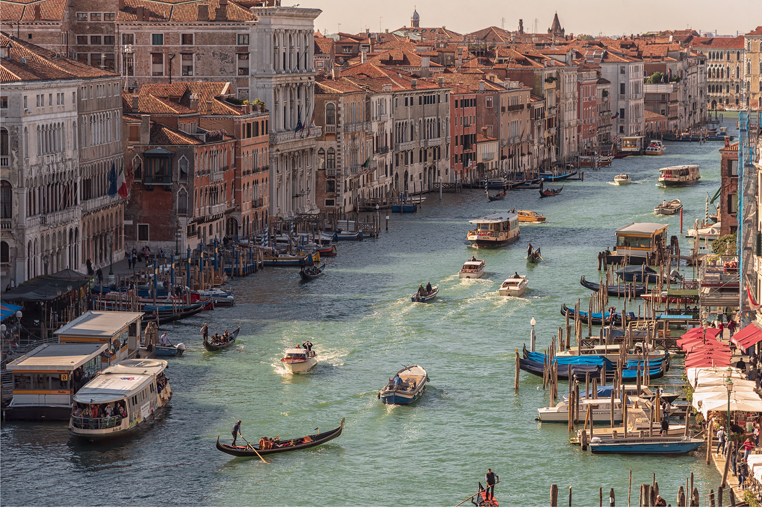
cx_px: 382
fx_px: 2561
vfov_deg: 11.3
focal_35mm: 121
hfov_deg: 16.9
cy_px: 252
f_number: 6.3
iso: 100
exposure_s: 1/320
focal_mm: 120
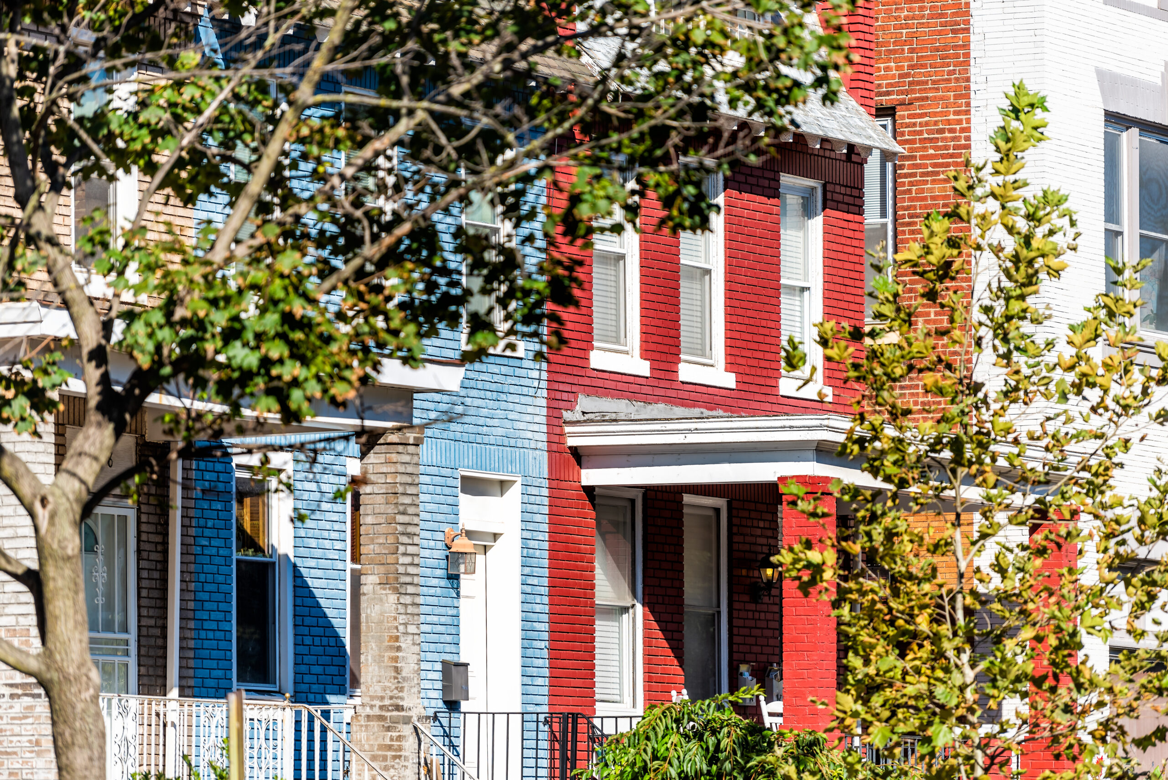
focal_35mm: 200
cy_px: 390
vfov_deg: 6.9
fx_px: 6491
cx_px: 584
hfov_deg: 10.3
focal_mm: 200
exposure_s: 1/1600
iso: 64
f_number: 2.8
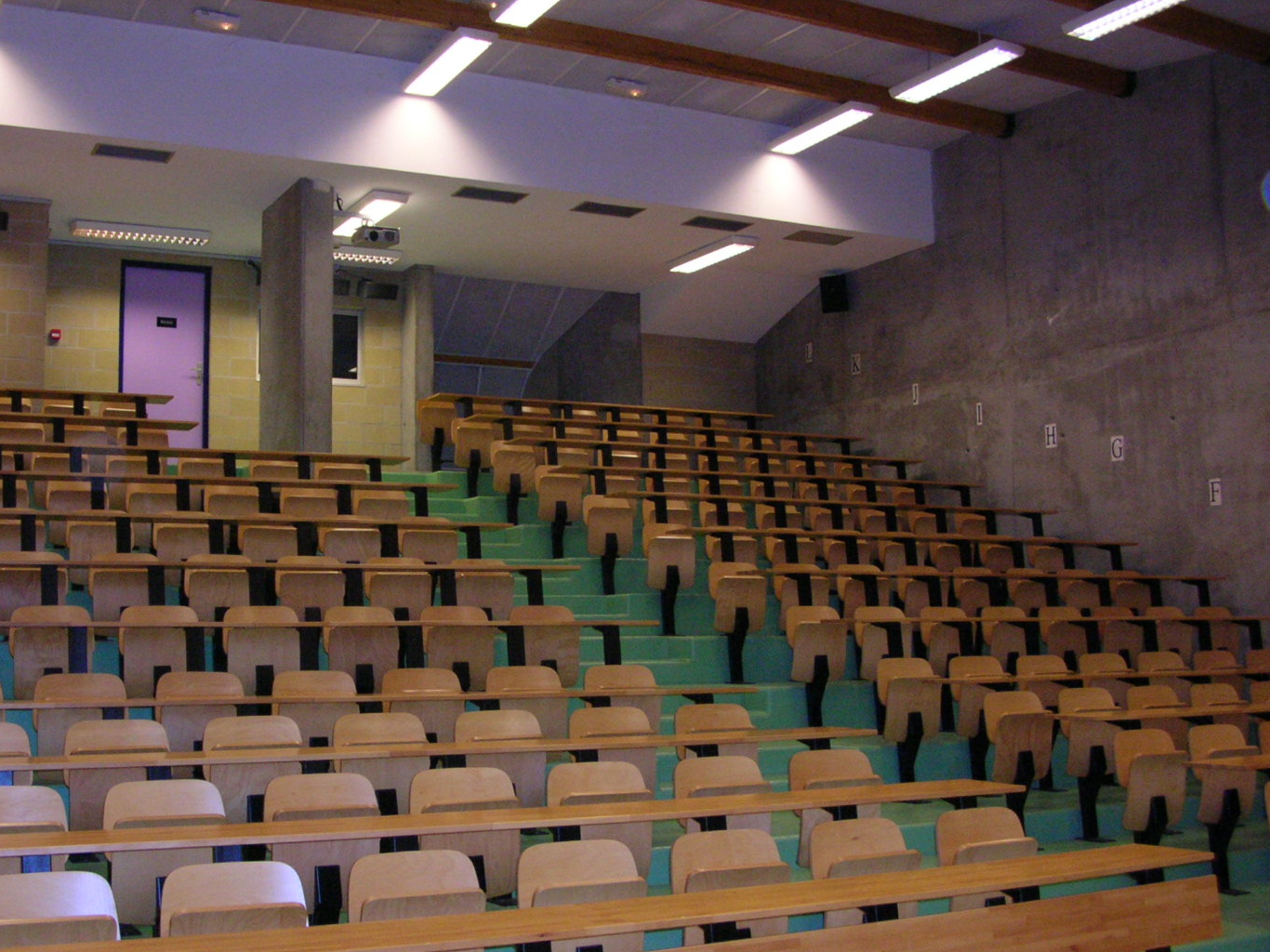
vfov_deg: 35.1
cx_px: 559
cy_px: 522
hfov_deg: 45.7
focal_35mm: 41
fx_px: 1504
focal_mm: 5.8
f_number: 2.8
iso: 198
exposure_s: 1/60.1
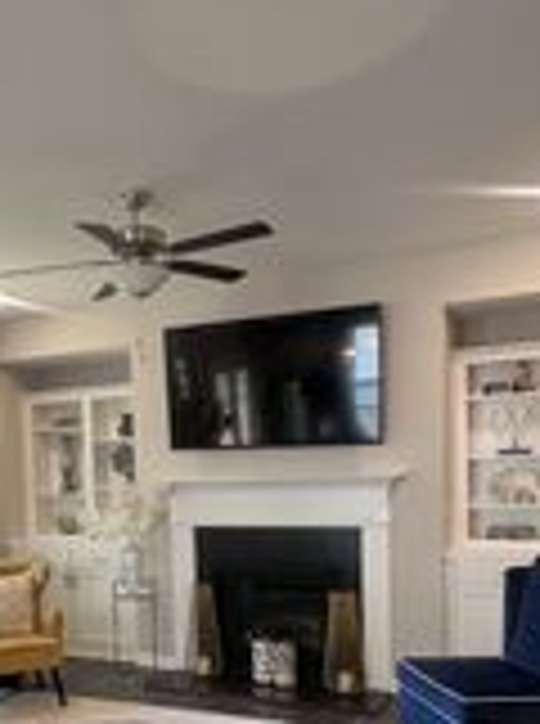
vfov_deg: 52.1
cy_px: 526
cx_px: 128
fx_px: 710
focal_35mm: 34
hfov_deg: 40.3
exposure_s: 1/60
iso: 160
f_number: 1.8
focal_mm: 1.57
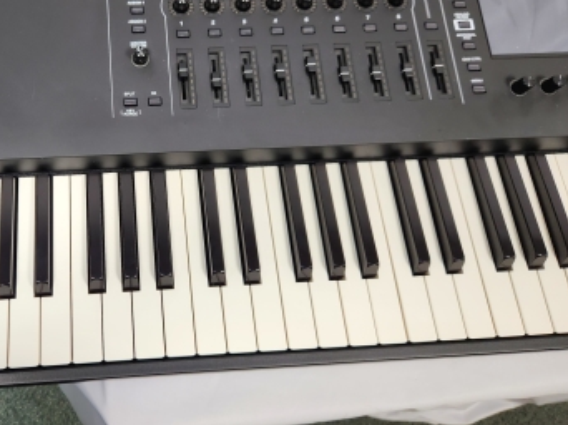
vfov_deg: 40.4
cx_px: 149
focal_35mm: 35
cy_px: 161
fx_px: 574
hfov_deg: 50.7
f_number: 1.8
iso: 200
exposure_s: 1/120
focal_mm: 5.4
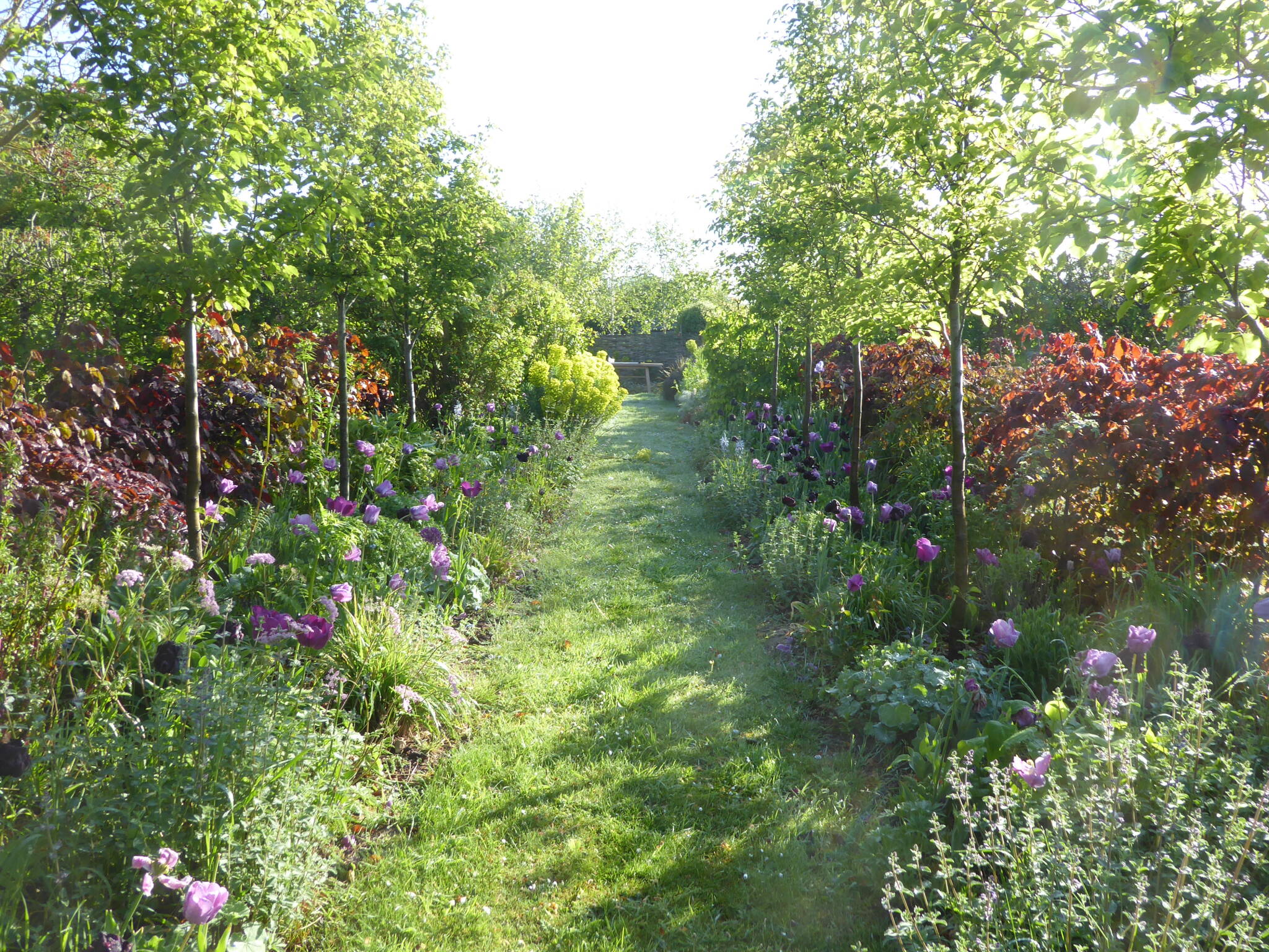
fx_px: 1173
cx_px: 634
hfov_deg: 56.8
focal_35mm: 32
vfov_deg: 44.2
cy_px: 476
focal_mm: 5.4
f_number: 3.5
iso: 80
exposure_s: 1/160
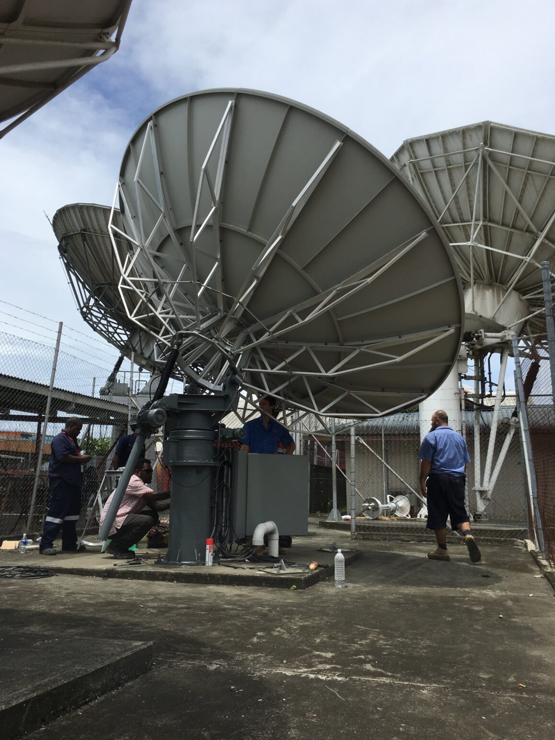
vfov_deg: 60.0
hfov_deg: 46.8
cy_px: 359
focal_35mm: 30
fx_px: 641
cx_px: 268
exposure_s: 1/2747
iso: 25
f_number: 2.2
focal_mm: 4.15
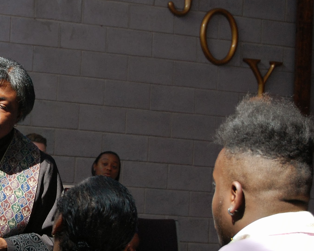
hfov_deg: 11.1
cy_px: 138
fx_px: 1599
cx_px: -28
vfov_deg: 9.0
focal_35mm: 172
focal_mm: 55
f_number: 5.6
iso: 800
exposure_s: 1/200
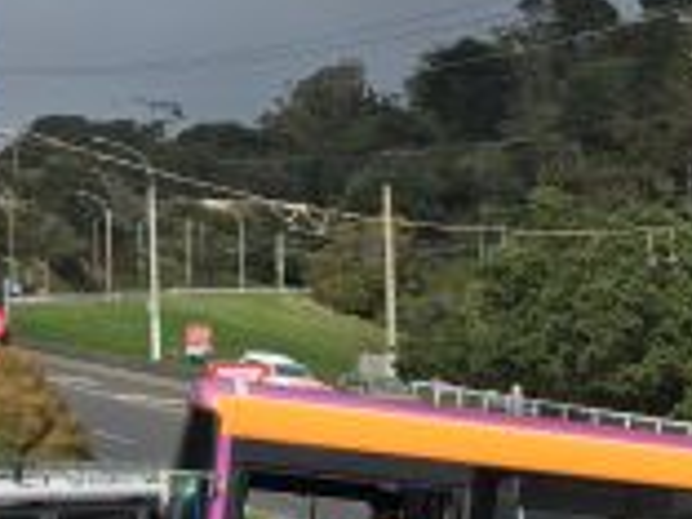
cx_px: 909
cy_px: 528
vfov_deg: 17.5
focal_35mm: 82
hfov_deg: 21.5
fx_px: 1639
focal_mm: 4.15
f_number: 2.2
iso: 25
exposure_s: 1/1374
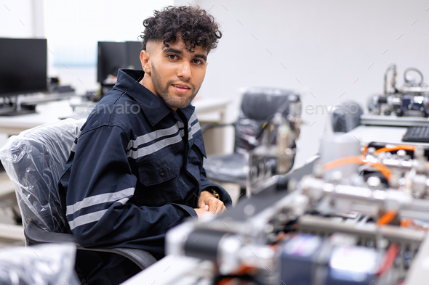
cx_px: 214
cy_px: 142
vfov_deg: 26.0
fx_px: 619
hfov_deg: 38.2
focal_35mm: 52
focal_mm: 35
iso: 1000
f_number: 1.4
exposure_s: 1/800
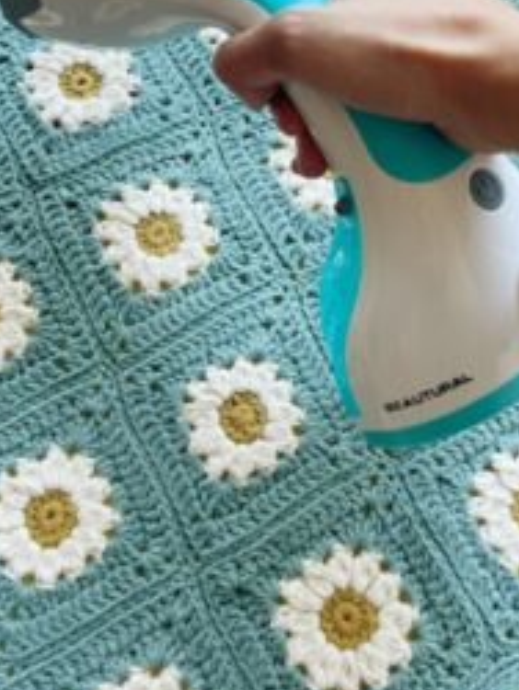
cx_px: 207
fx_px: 798
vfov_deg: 45.3
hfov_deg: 35.9
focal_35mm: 40
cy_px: 179
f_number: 1.6
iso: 125
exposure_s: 1/121
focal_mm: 5.1
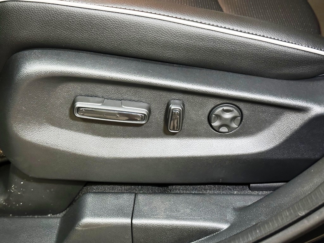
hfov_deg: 39.7
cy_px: 122
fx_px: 449
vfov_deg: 30.3
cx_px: 162
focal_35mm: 48
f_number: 1.78
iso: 640
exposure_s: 1/24
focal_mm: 6.86
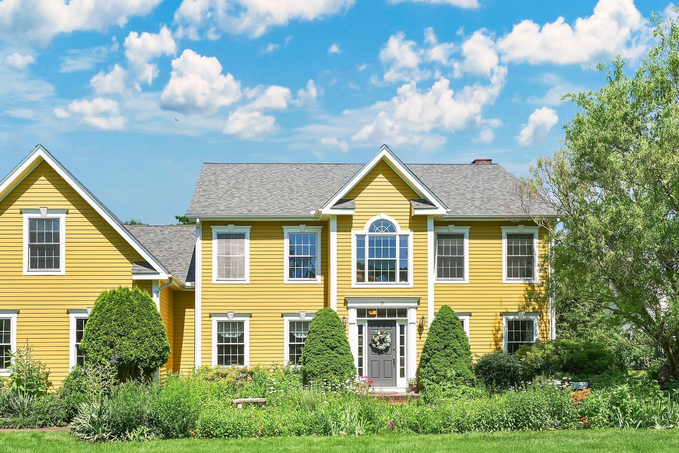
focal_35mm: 27
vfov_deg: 47.9
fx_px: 509
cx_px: 251
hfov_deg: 66.3
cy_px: 248
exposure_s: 1/500
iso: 100
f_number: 5.6
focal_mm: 21
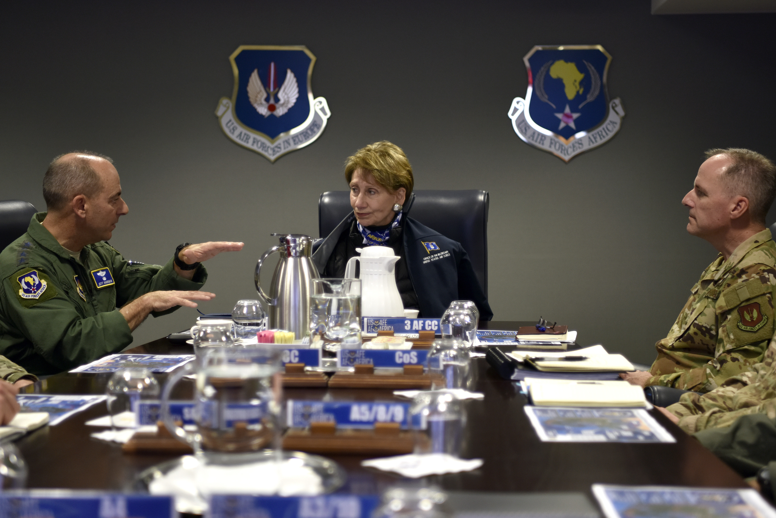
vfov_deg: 23.4
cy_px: 259
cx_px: 388
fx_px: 1250
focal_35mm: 58
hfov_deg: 34.5
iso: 500
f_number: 2.8
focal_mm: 58
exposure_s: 1/125
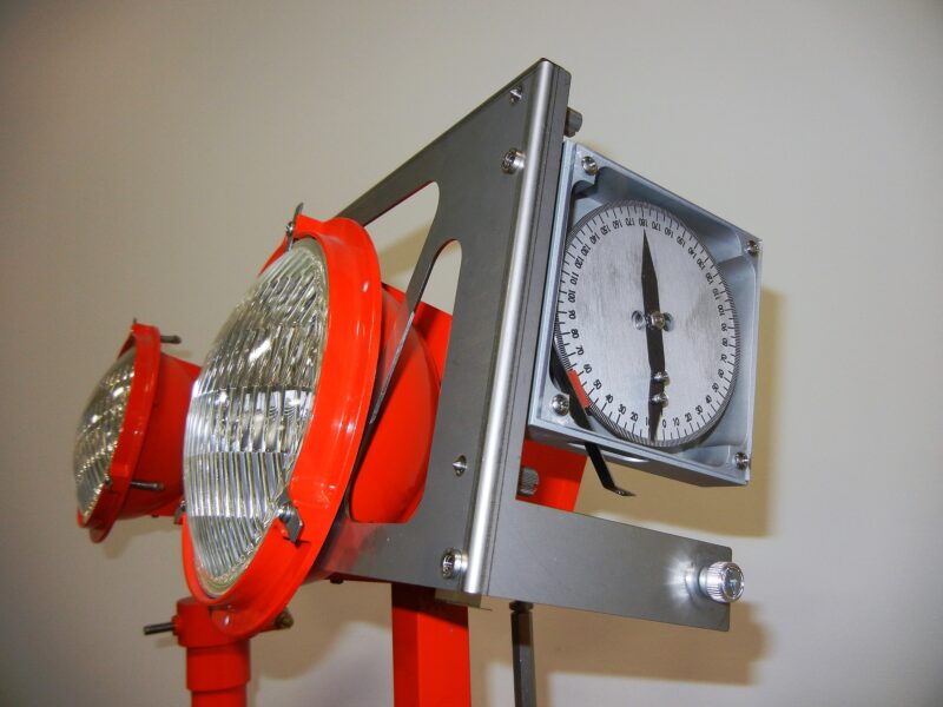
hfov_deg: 60.0
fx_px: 817
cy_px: 354
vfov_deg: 46.8
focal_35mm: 30
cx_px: 472
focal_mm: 5.4
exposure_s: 1/30
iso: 160
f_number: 3.5
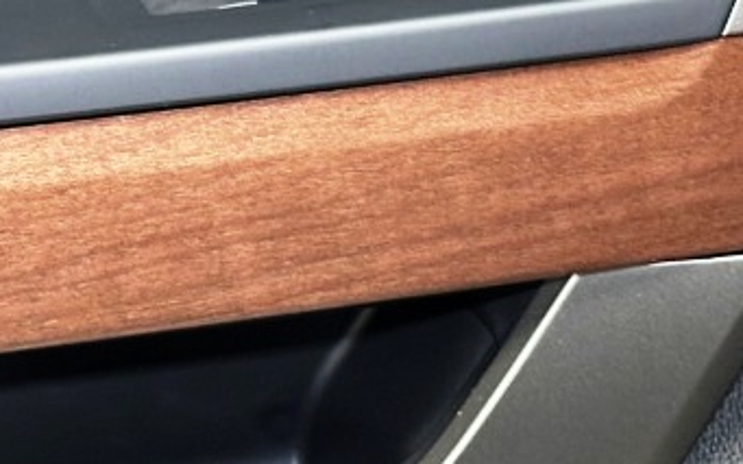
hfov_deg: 13.6
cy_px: 35
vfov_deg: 8.5
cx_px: 222
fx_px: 3098
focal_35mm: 153
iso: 640
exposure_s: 1/30
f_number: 1.78
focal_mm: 6.86
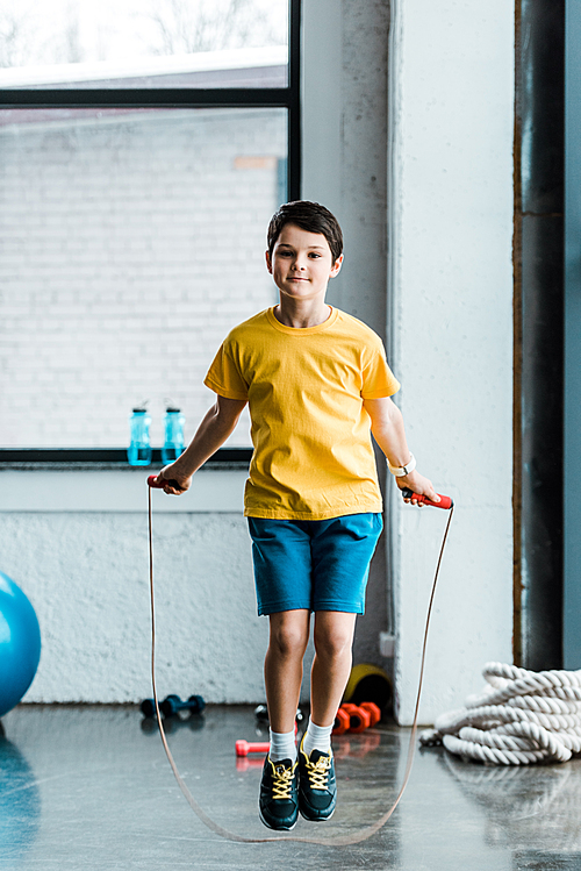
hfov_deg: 15.9
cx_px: 290
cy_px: 436
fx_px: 2080
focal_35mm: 86
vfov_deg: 23.6
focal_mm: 86
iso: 500
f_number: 2.8
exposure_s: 1/200
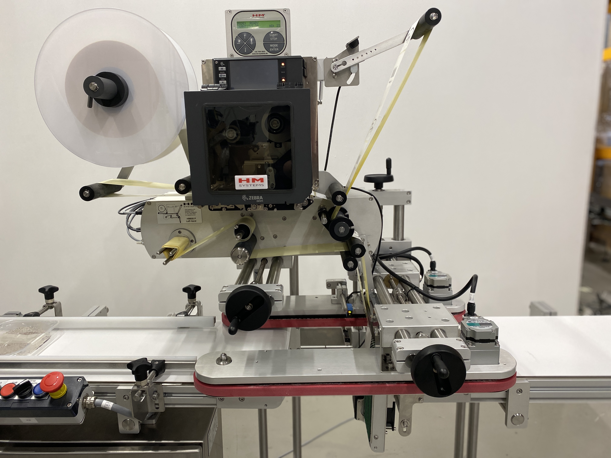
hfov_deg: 67.3
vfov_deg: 53.1
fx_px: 459
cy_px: 229
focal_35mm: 26
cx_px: 306
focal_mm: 4.25
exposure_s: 1/100
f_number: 1.8
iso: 125
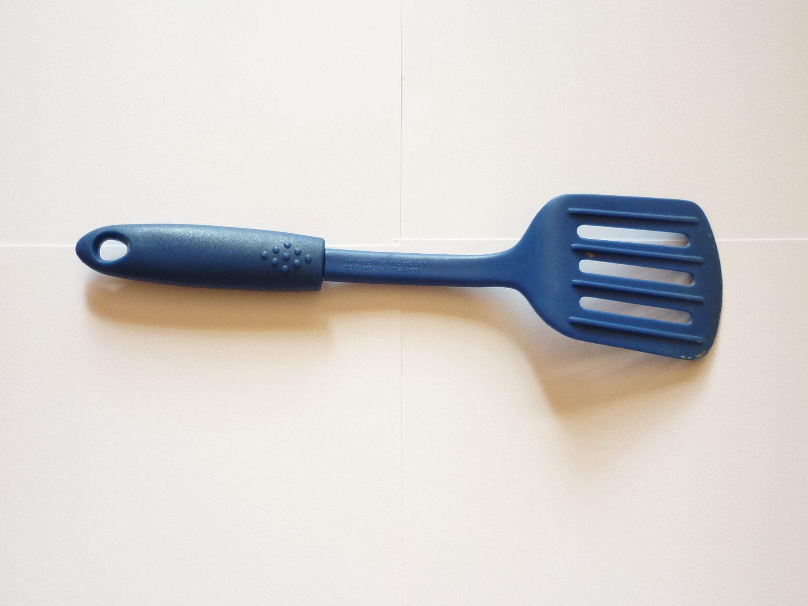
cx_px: 404
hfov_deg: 45.8
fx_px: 957
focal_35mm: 41
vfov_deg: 35.1
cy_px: 303
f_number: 2.8
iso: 160
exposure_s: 1/30
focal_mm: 5.5
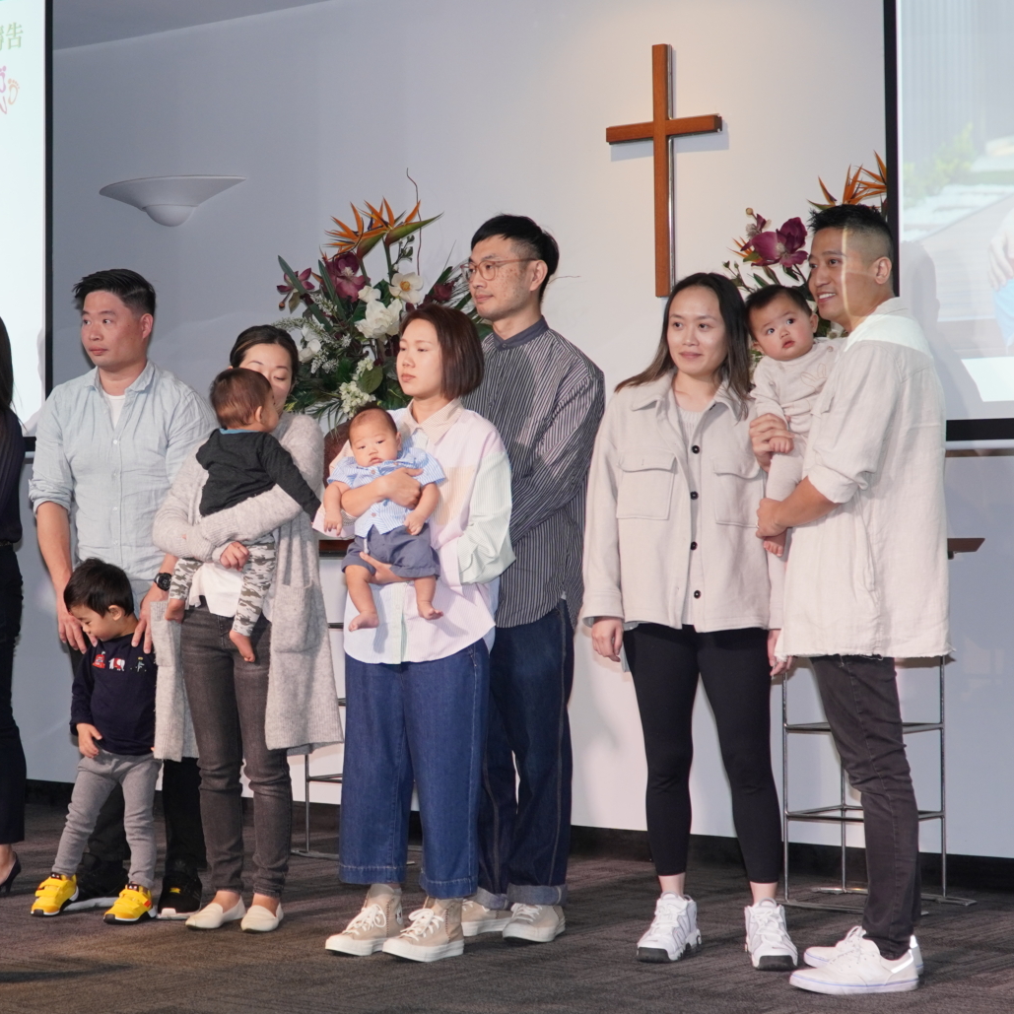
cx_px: 279
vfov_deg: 24.3
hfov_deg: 24.1
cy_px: 504
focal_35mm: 71
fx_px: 2353
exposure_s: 1/60
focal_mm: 28
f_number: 4
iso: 320
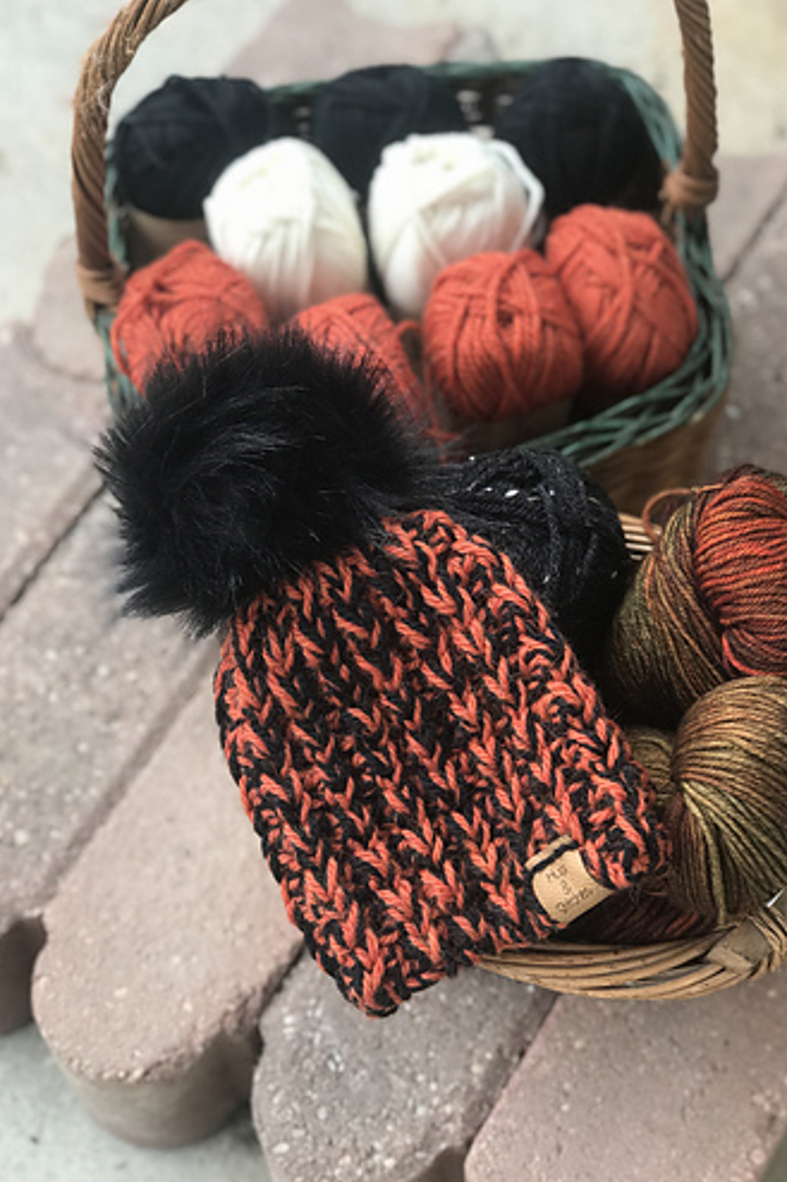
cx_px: 439
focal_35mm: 60
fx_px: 1969
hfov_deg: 22.6
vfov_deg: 33.4
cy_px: 593
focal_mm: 6.6
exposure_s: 1/60
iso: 32
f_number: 2.8
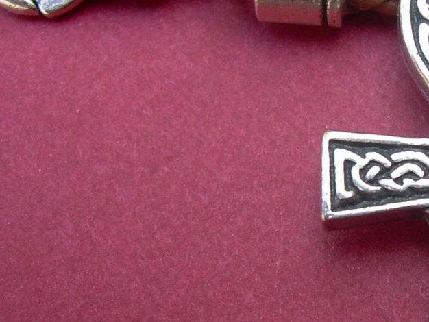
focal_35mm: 91
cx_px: 339
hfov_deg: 21.3
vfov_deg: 16.2
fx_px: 1128
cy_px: 138
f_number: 2.8
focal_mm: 6.3
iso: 50
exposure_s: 1/84.8
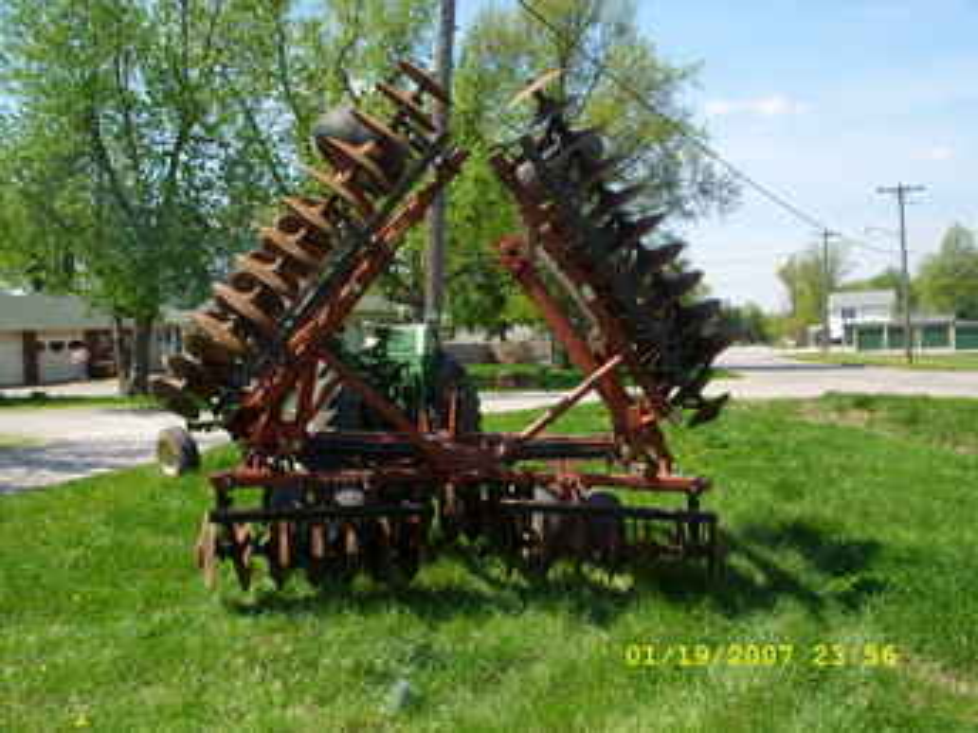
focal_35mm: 38
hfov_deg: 49.0
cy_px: 366
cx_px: 489
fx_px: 1074
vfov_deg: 37.7
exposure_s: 1/154
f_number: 7.4
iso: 50
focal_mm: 7.8
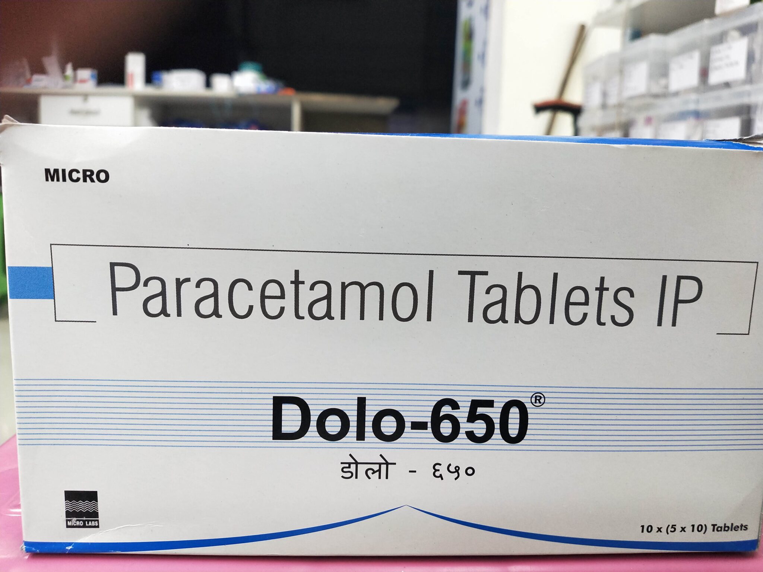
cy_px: 286
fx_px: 507
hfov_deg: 73.9
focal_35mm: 23
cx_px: 382
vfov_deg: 58.9
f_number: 1.7
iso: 181
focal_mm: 3.99
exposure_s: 1/50
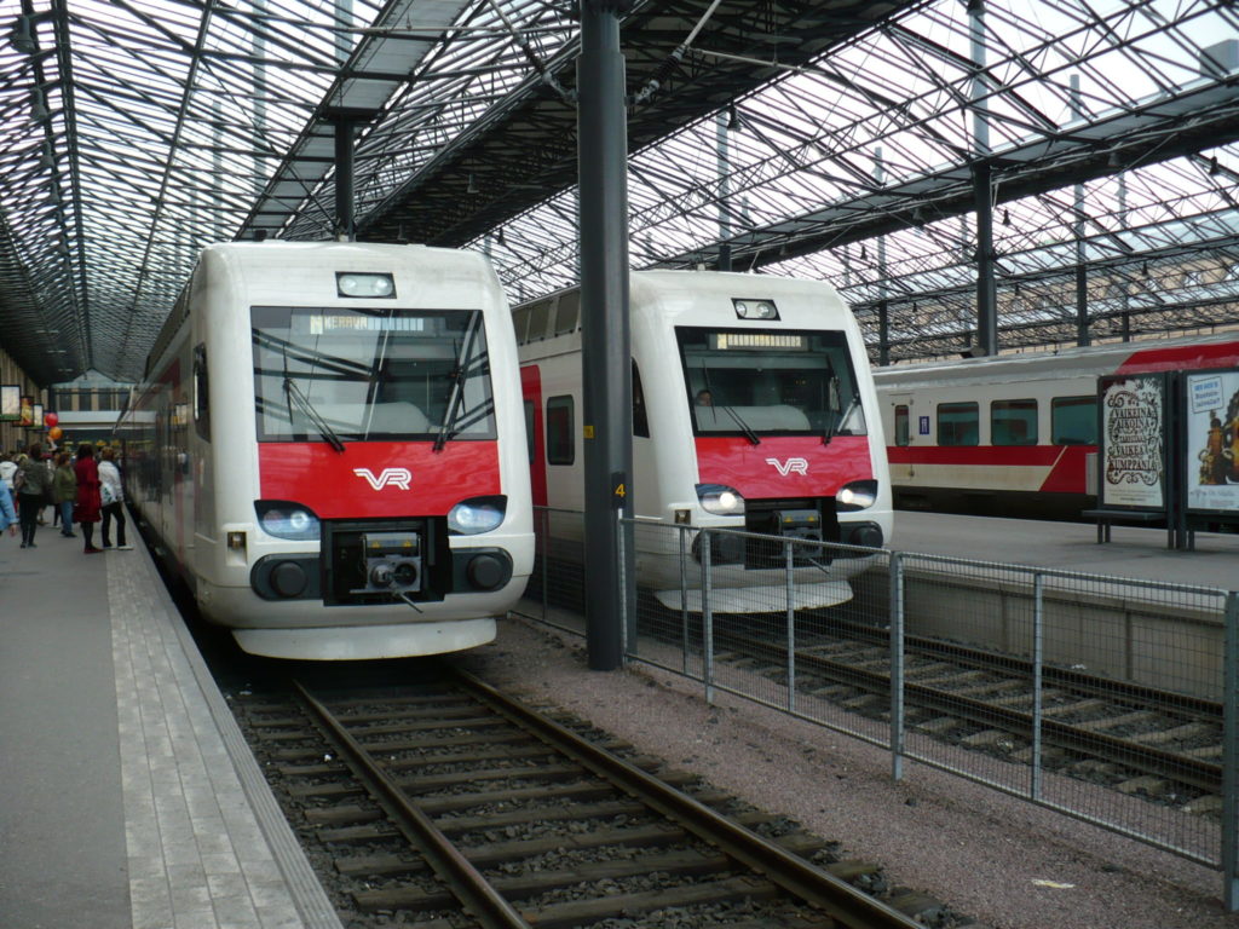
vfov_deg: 38.7
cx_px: 620
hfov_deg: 50.1
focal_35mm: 37
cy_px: 464
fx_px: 1324
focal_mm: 6.1
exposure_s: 1/100
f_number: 2.8
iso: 100
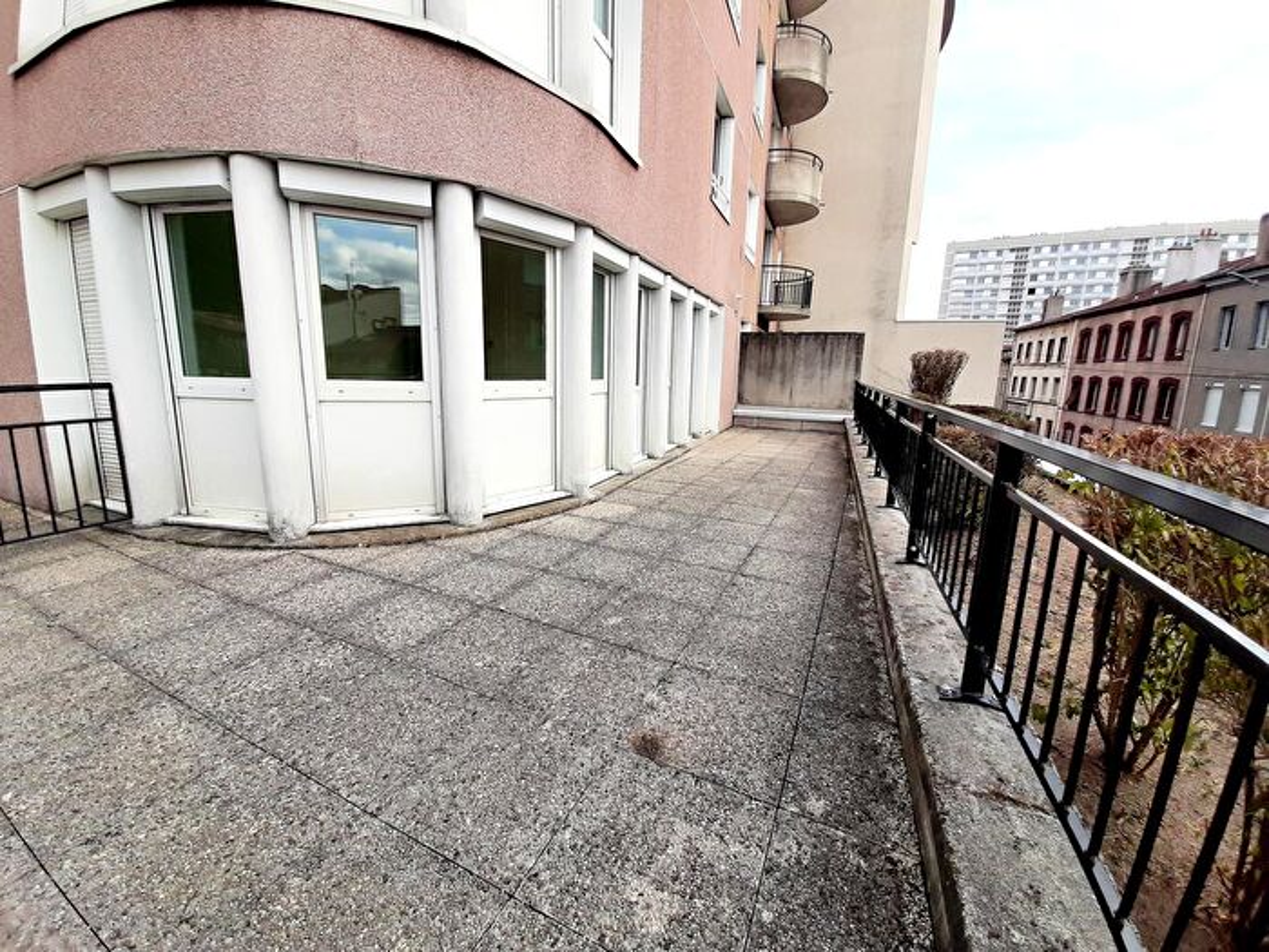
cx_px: 634
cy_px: 476
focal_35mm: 13
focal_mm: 1.42
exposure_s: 1/556
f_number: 2.2
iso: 40
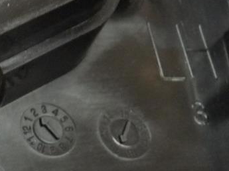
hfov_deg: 17.5
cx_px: -88
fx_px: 687
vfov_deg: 13.6
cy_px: 226
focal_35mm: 104
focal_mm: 4.7
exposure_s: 1/25
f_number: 3.3
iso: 400
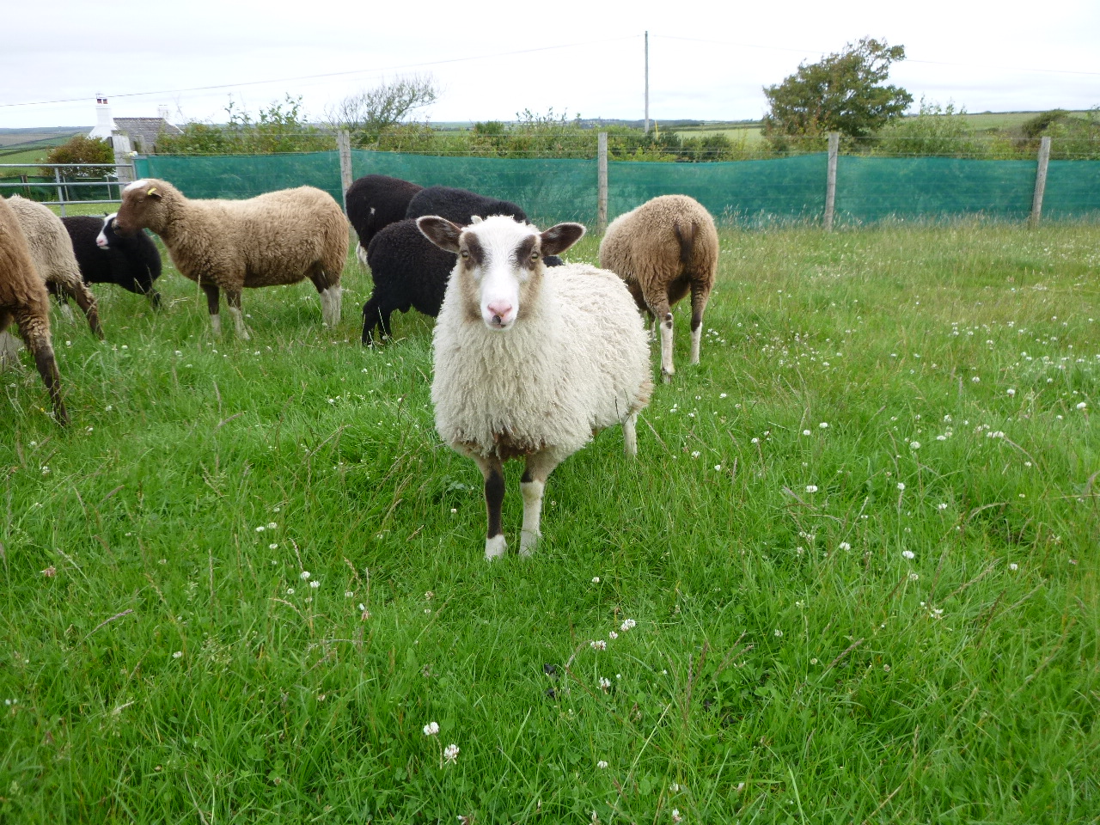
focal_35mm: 25
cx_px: 550
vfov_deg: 54.9
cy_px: 412
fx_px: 794
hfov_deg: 69.4
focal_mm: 4.5
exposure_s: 1/160
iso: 100
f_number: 3.9
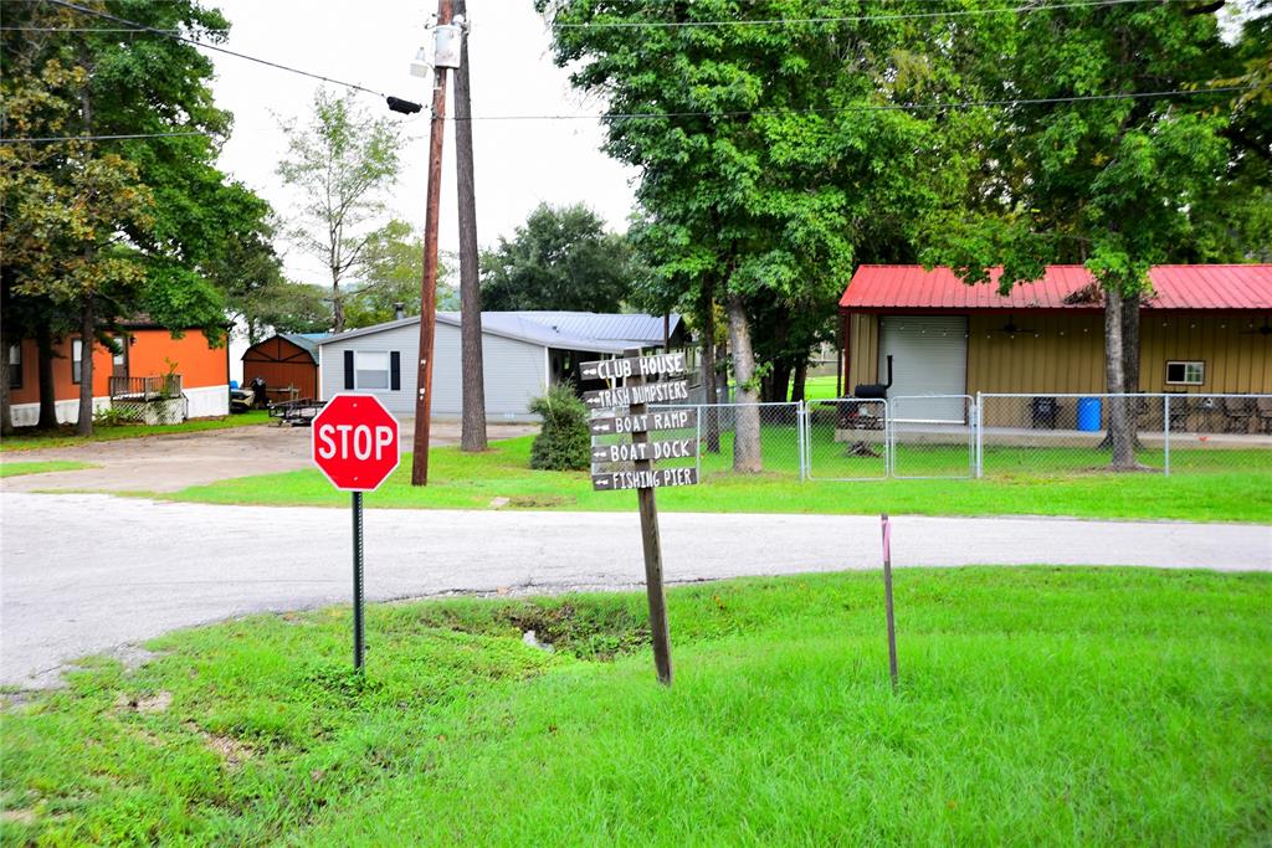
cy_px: 424
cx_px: 636
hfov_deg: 46.4
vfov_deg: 31.9
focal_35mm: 42
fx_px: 1484
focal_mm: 42
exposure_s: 1/10
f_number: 8
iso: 200
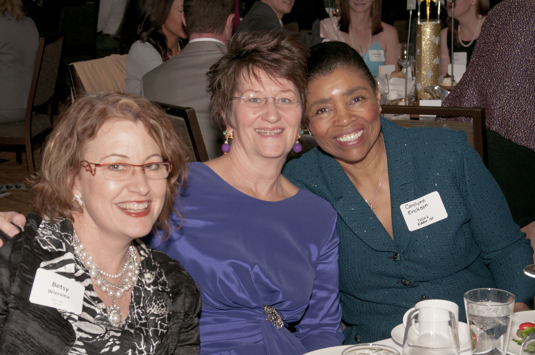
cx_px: 268
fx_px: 1113
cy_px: 178
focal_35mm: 75
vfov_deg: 18.1
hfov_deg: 27.0
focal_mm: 50
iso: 250
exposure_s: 1/100
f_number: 8
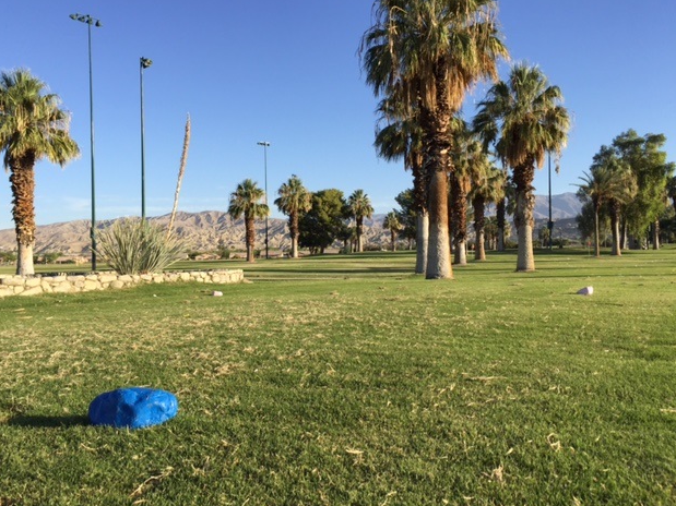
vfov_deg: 46.8
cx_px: 329
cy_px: 249
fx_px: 586
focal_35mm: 30
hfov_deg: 60.0
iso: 32
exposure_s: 1/1276
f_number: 2.2
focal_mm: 4.15
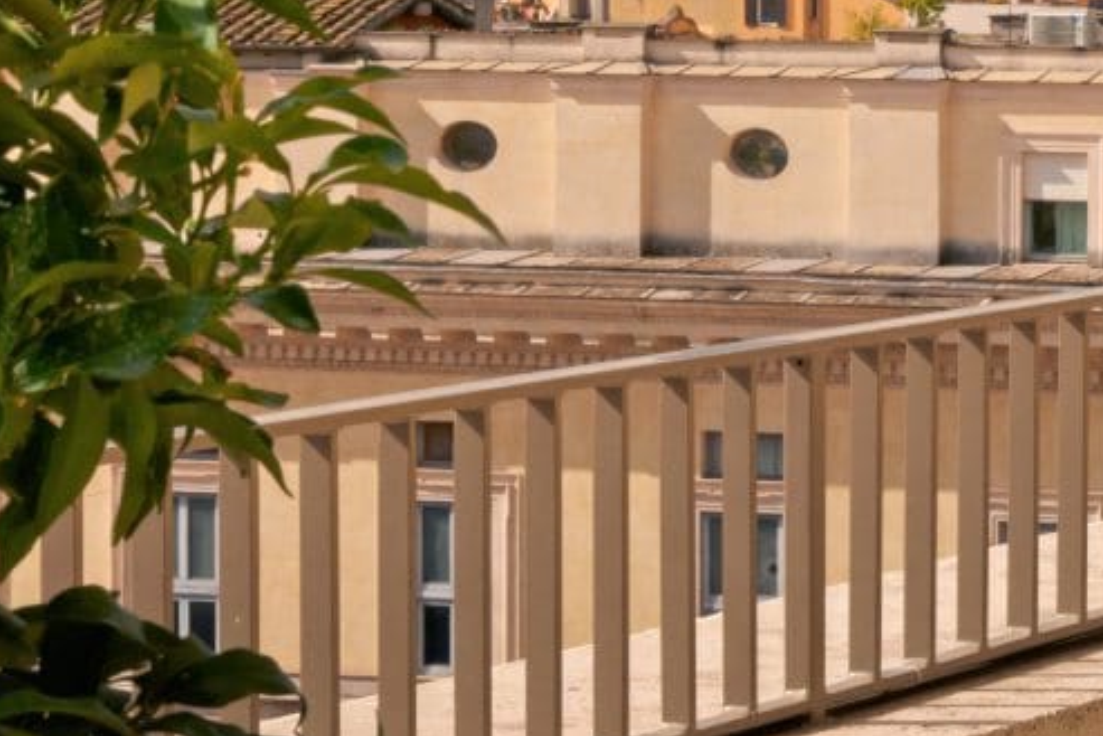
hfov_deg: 9.6
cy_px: 196
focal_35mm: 208
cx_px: 1709
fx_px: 6374
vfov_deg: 6.6
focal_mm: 54
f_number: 22
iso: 200
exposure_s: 1/80
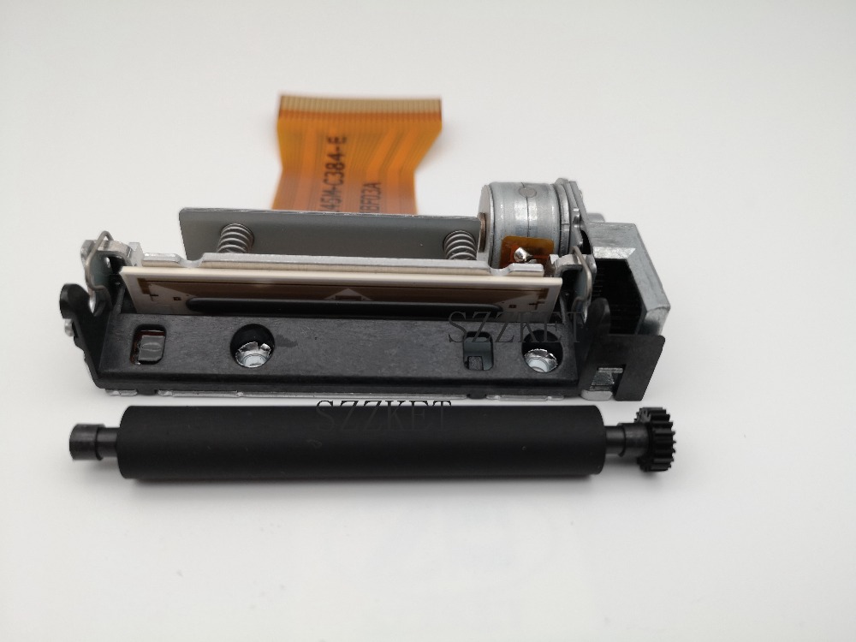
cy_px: 321
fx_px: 668
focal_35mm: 27
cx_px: 428
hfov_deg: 65.3
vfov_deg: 51.4
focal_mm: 3.95
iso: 50
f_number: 1.8
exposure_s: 1/412
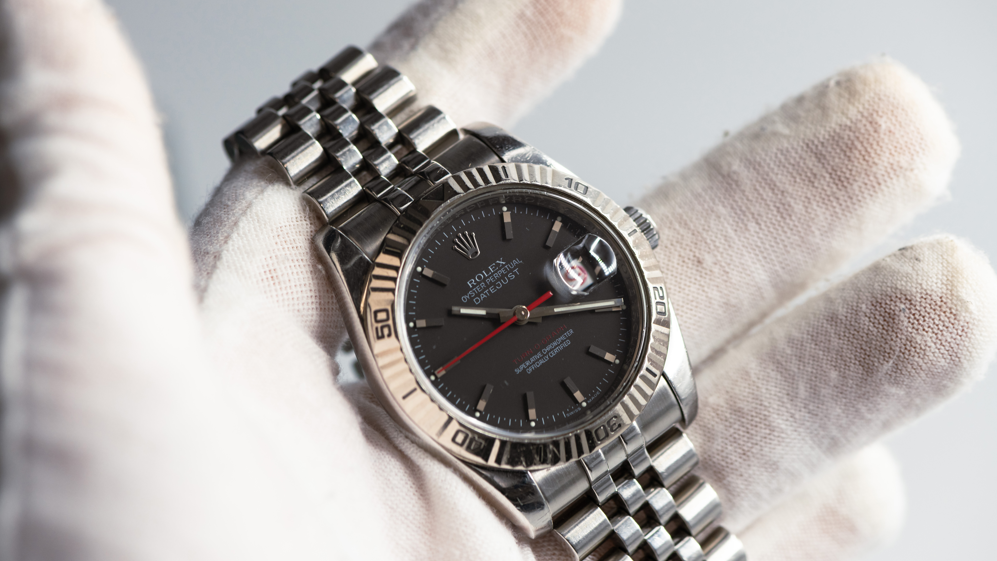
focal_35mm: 111
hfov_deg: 19.3
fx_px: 2934
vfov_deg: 10.9
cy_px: 289
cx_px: 498
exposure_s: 1/160
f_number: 9
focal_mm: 105
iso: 320
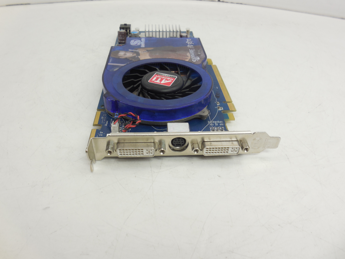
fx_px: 259
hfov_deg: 67.3
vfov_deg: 53.1
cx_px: 172
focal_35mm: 26
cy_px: 130
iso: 140
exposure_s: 1/30
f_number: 3.5
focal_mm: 4.6
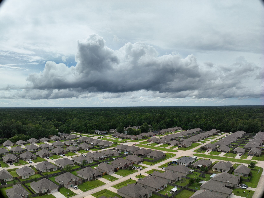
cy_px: 99
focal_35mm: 24
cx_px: 132
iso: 100
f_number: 11
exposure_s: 1/200
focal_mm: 12.29
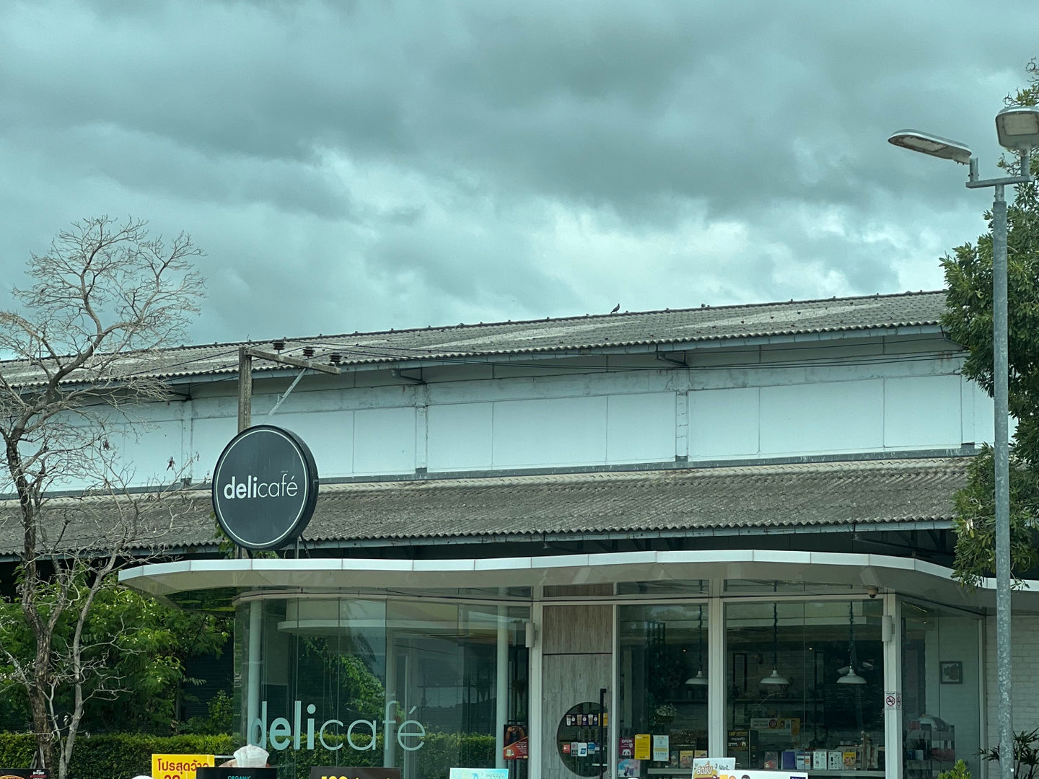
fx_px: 2311
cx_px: 520
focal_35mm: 77
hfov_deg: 25.3
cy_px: 390
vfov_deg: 19.1
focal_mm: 9
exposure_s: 1/121
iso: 25
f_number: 2.8
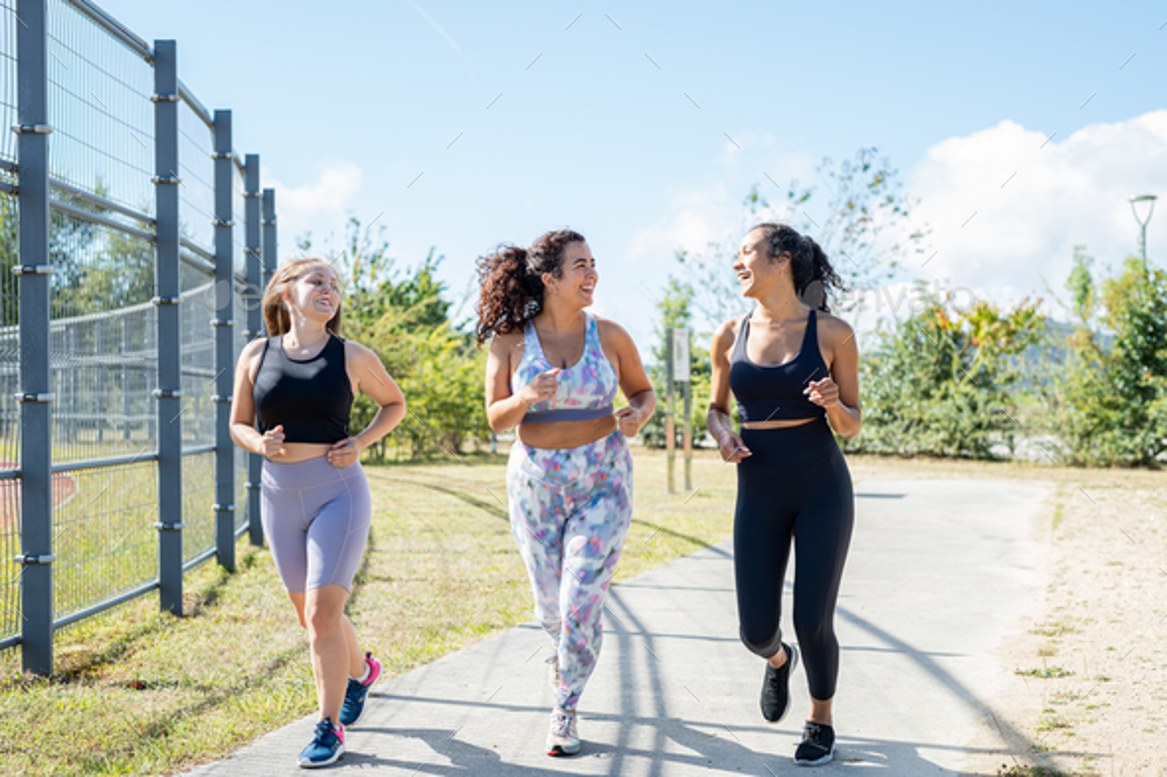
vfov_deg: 27.0
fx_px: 1620
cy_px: 388
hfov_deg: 39.6
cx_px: 584
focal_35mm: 50
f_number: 2.8
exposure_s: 1/640
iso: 125
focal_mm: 50
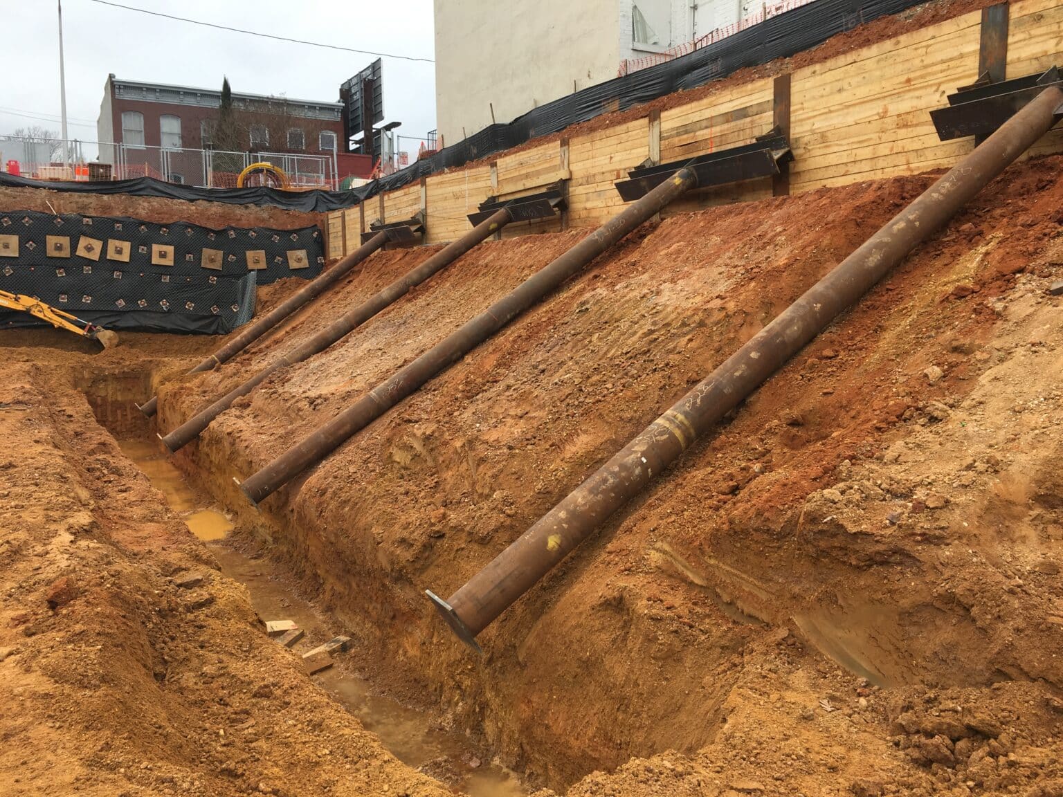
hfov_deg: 61.7
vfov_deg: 48.2
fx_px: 891
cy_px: 398
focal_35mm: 29
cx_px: 532
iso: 25
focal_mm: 4.15
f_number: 2.2
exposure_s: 1/452
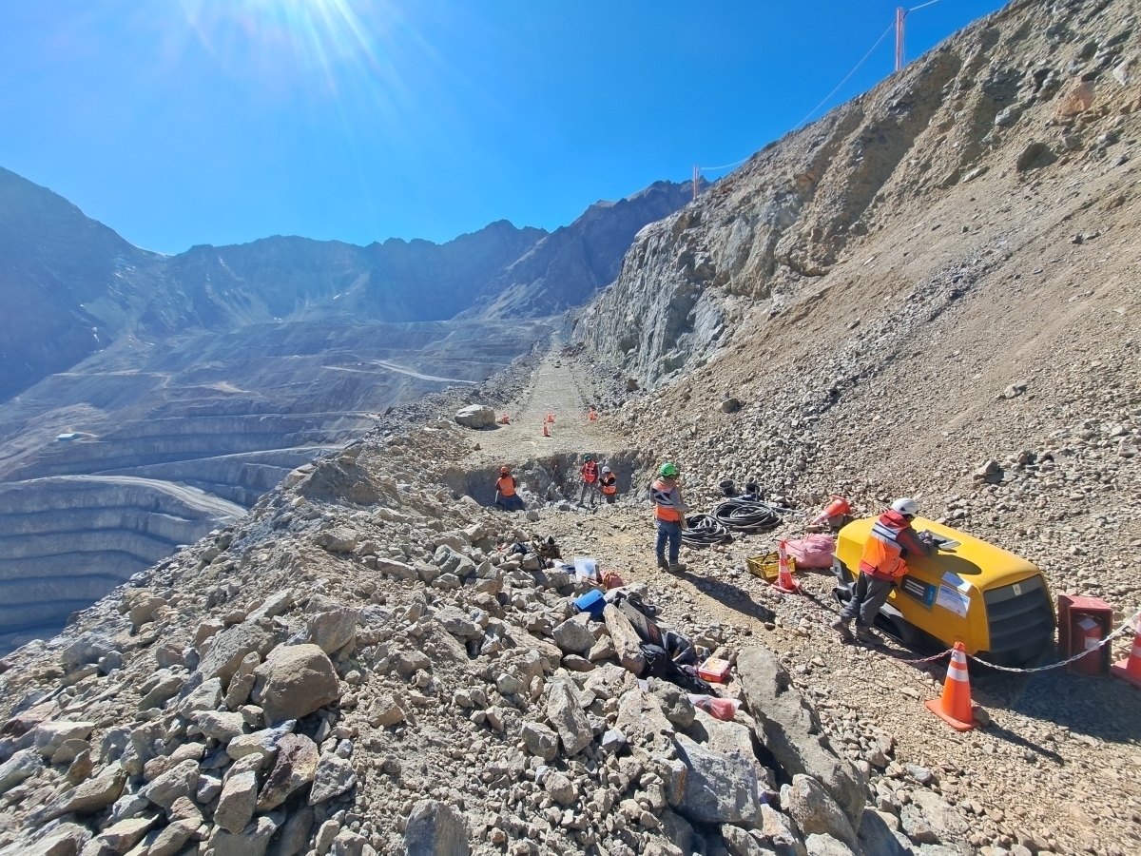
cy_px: 428
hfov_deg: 106.2
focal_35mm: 13
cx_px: 570
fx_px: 429
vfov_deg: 89.9
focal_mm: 1.74
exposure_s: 1/1477
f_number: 2.2
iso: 50
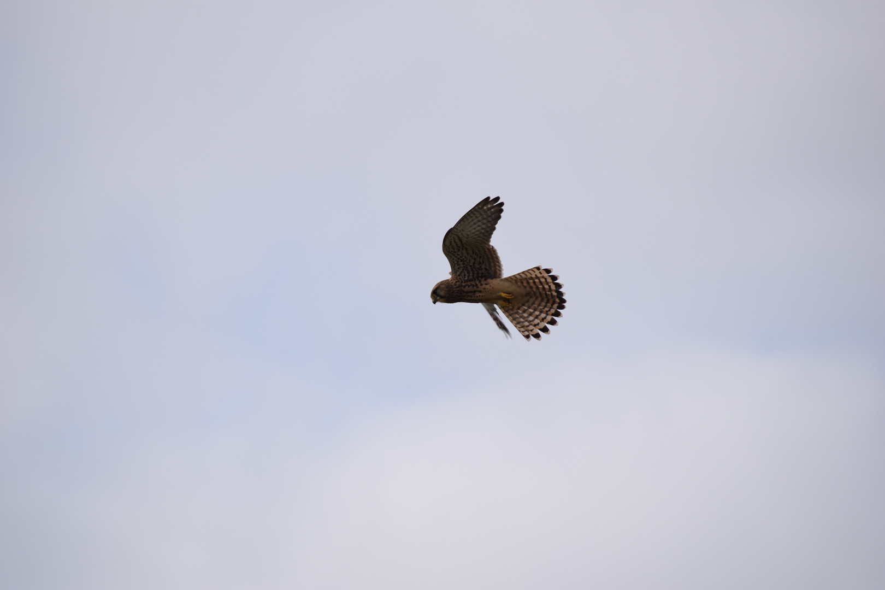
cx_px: 442
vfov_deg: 3.1
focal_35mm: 450
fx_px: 11062
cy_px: 295
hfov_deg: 4.6
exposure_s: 1/2000
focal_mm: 300
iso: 400
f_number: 7.1
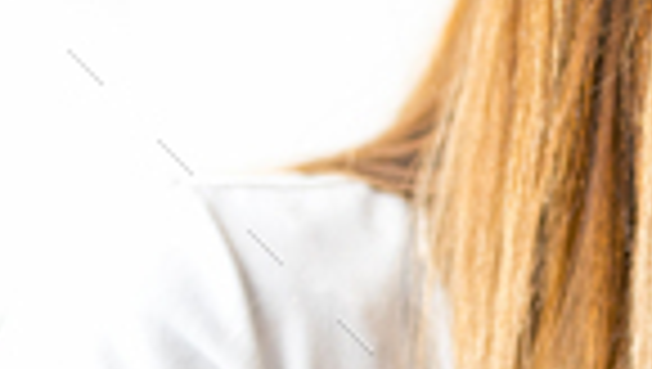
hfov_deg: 12.7
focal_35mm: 149
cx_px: 1277
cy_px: 812
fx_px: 2579
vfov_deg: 7.7
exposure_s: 1/160
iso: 64
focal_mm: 35
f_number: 2.2
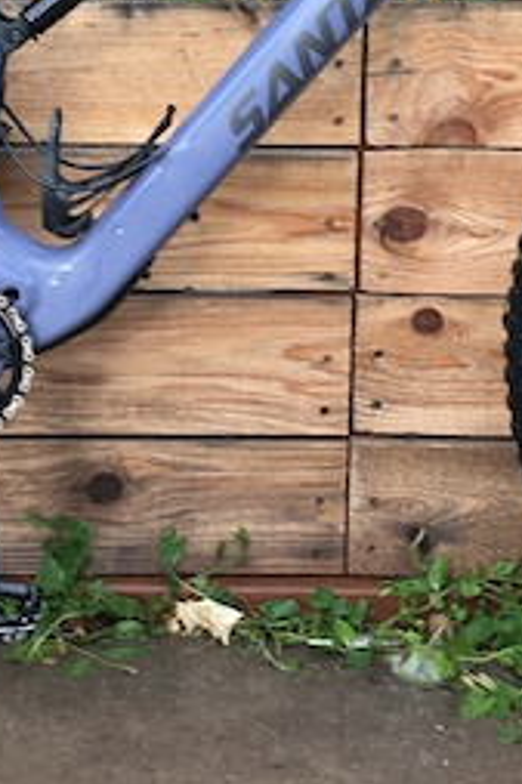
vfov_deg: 20.9
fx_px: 2069
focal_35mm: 95
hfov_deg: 14.4
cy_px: 40
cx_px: 201
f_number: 2.2
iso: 25
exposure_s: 1/60
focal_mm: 4.15
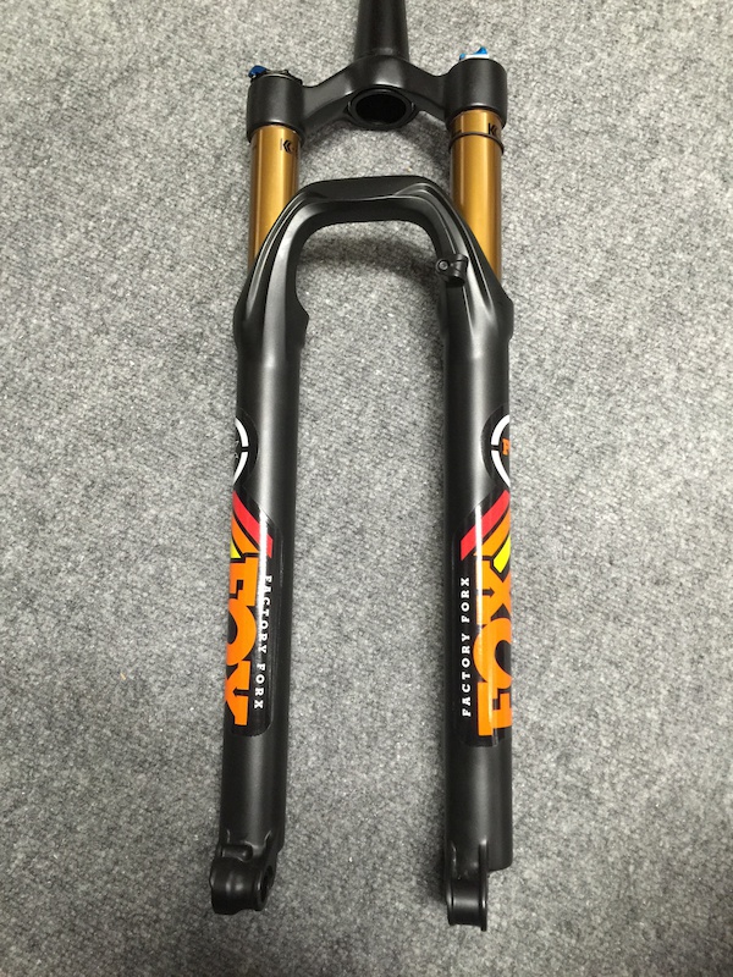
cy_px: 488
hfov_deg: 48.2
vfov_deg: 61.7
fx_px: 819
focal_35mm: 29
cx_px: 366
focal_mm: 4.15
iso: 125
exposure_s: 1/10
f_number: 2.2
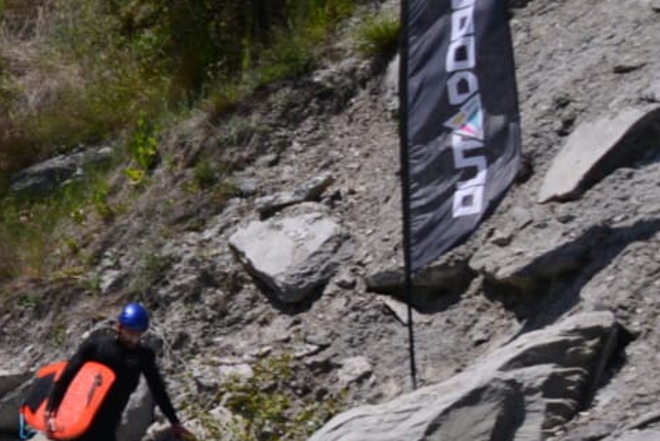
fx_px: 4053
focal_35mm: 221
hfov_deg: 8.6
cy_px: 396
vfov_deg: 6.2
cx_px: -838
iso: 800
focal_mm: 48
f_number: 8
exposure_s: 1/2500
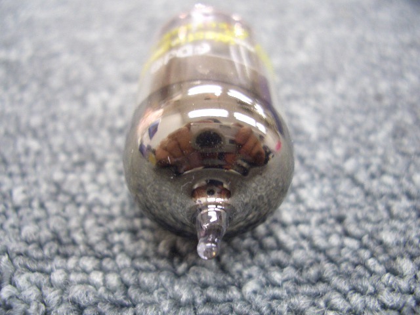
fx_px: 425
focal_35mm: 35
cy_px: 158
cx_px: 210
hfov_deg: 52.6
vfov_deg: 40.7
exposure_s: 1/15
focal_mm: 5.8
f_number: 2.6
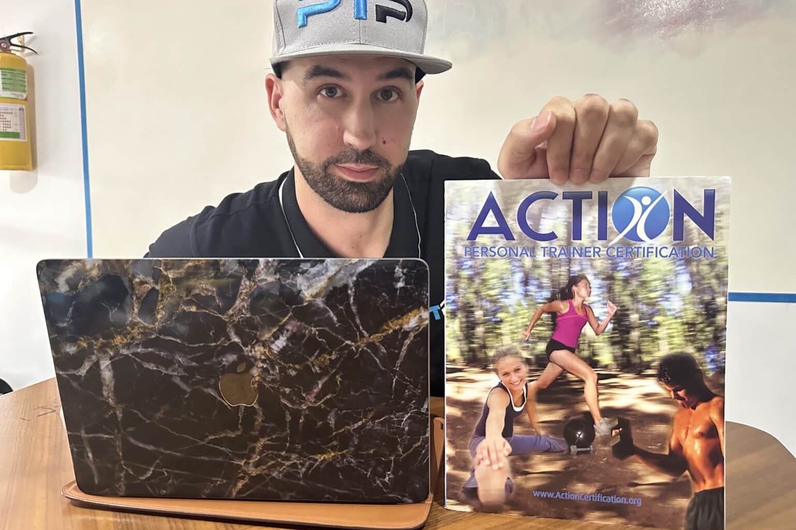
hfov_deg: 71.5
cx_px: 398
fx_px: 553
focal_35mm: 25
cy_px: 250
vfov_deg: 51.2
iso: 1000
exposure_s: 1/54
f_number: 1.78
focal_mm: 6.86
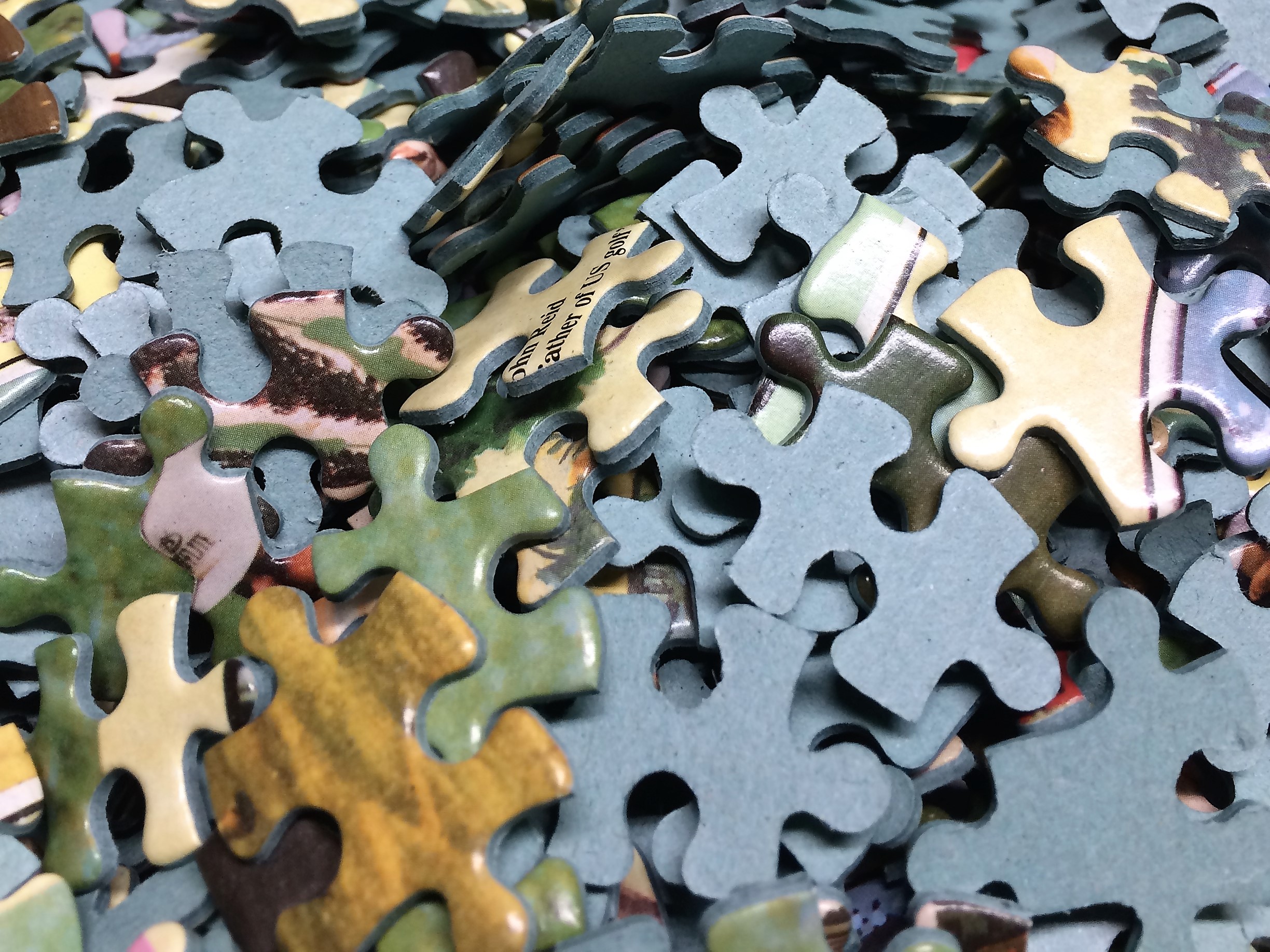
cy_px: 476
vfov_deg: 48.2
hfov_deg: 61.7
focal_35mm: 29
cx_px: 635
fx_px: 1064
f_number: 2.2
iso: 50
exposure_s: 1/30
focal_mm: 4.15
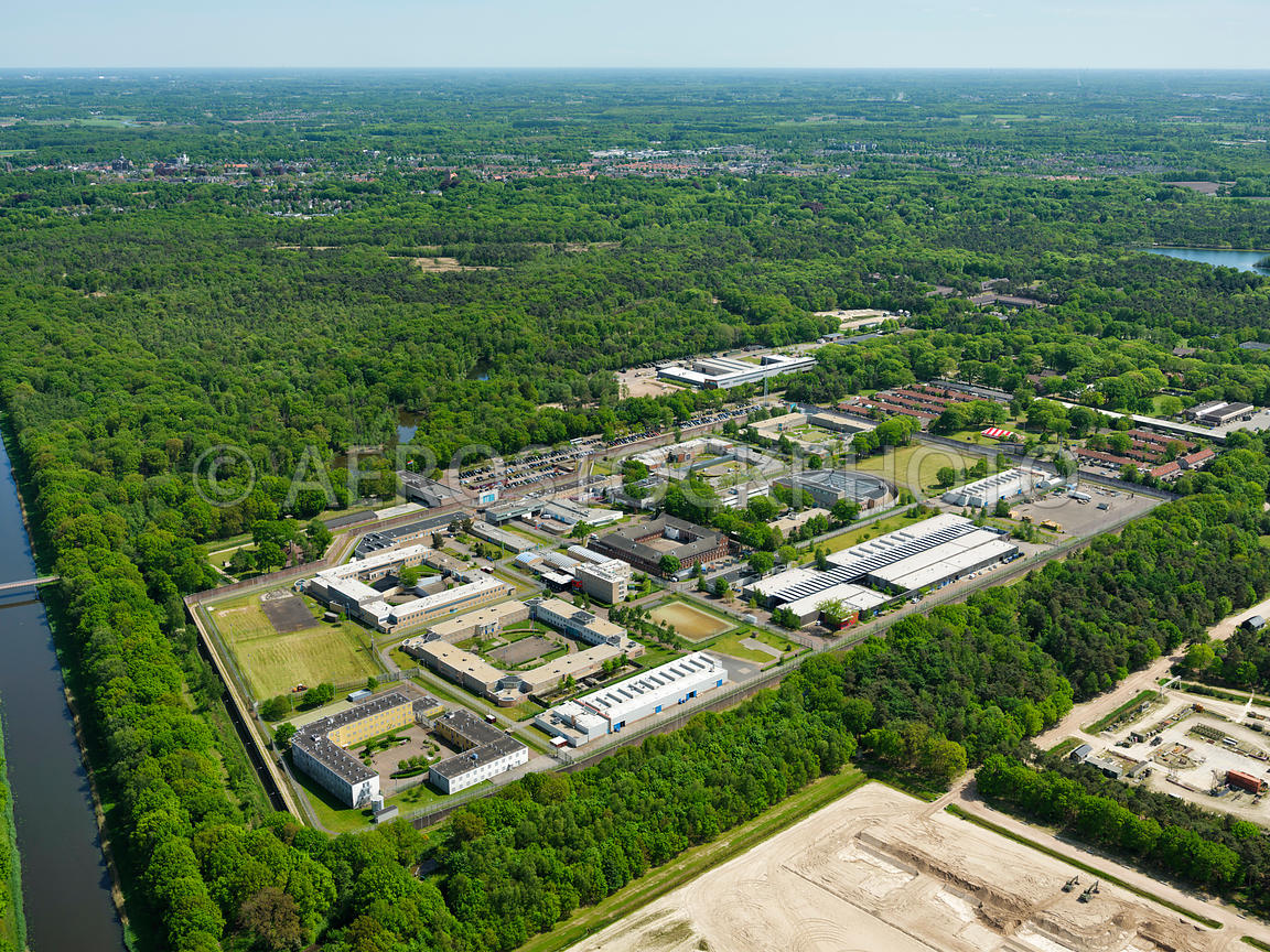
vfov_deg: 39.7
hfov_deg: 51.4
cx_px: 635
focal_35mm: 36
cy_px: 476
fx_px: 1321
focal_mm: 45.7
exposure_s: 1/640
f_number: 8
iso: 250
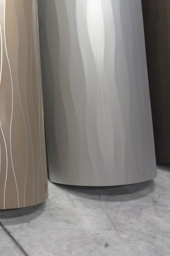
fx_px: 524
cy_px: 62
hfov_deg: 16.8
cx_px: -80
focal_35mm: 74
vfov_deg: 27.0
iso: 50
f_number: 2.2
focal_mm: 4.12
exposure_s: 1/30
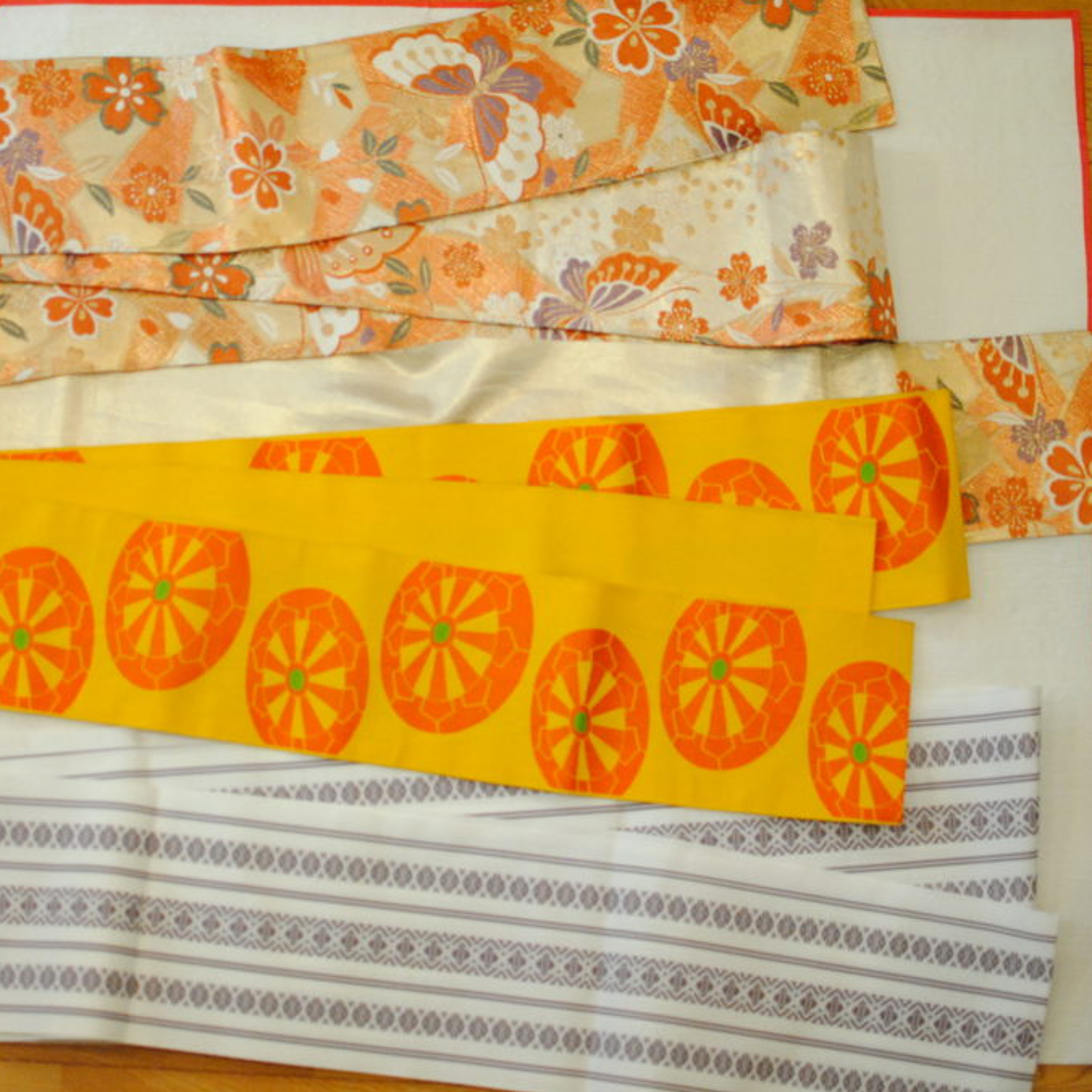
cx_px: 373
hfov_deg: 25.4
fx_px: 2414
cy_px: 548
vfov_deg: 25.5
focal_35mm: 68
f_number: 2.2
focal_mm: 35
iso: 1600
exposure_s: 1/250
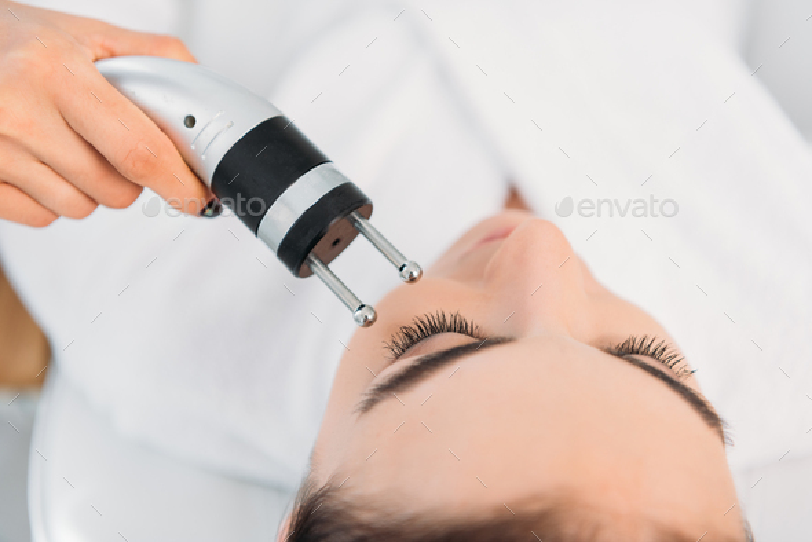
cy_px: 271
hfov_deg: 39.6
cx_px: 406
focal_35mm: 50
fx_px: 1128
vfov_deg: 27.0
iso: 160
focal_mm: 50
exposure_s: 1/200
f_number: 3.2
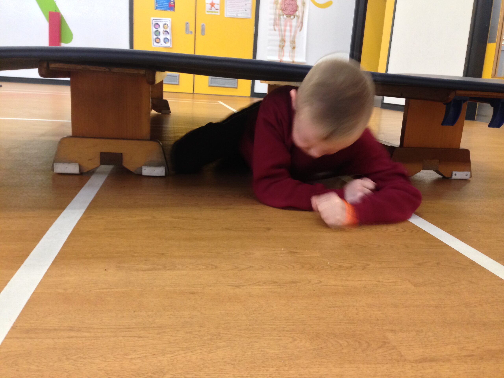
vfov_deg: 42.9
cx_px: 252
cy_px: 189
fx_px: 480
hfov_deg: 55.4
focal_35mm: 33
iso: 200
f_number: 2.4
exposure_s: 1/20
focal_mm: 4.12
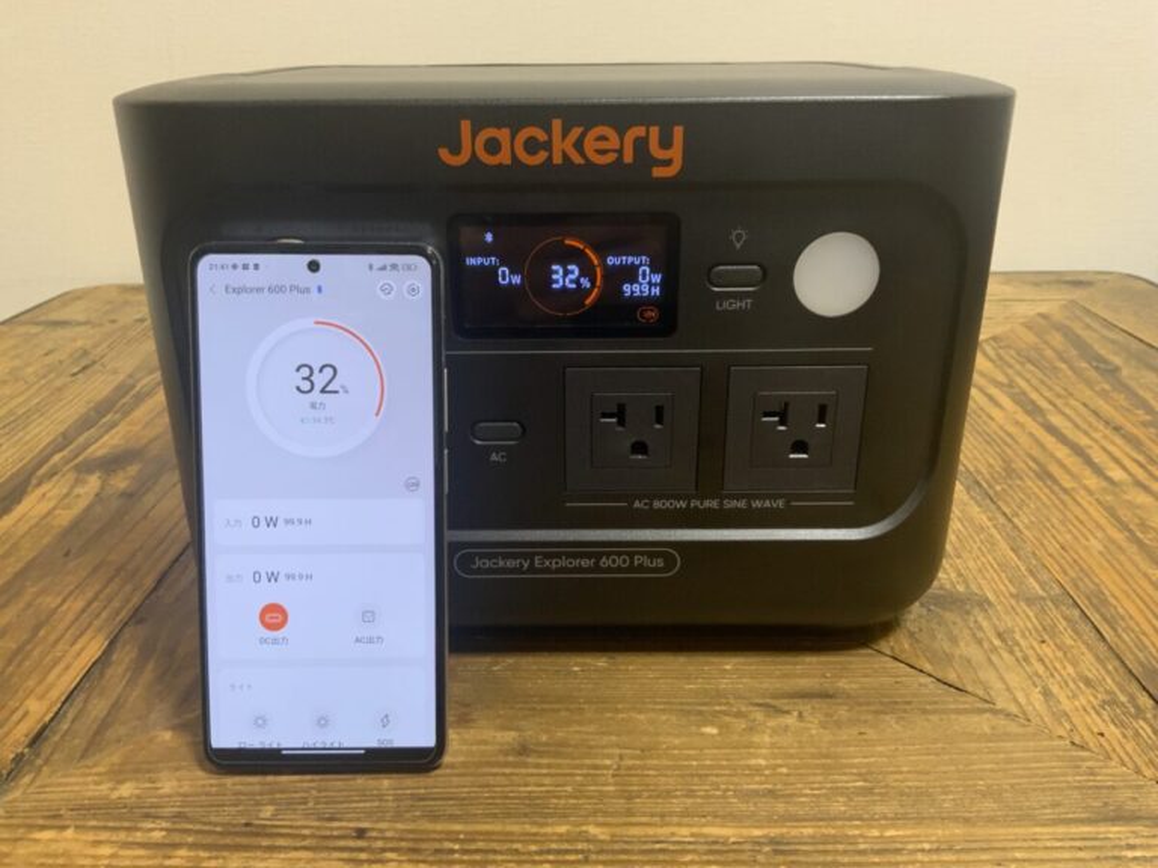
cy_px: 434
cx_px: 579
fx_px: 970
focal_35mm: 29
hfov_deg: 61.7
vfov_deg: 48.2
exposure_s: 1/60
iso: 200
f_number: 1.8
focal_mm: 3
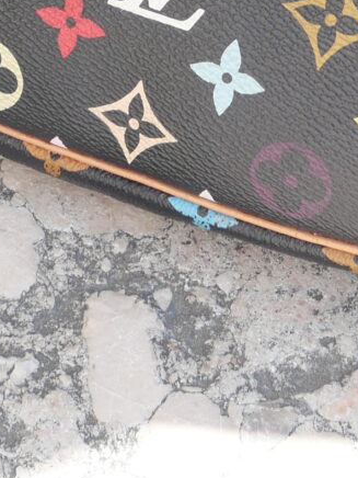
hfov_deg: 10.5
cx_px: 193
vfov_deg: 12.7
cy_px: -384
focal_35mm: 141
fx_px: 1944
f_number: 5.6
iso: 200
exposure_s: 1/200
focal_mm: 15
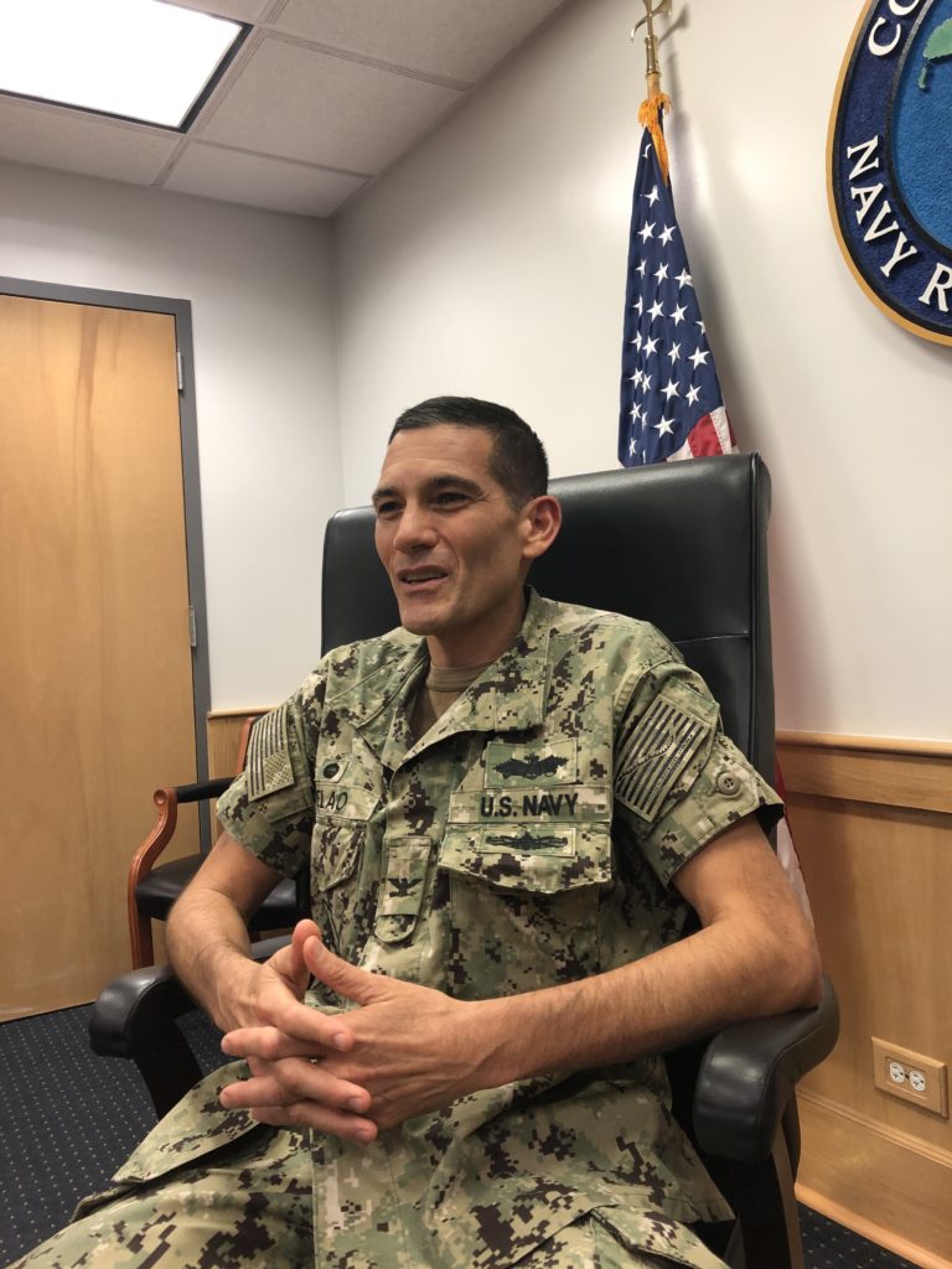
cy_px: 634
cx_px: 476
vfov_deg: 63.4
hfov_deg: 49.7
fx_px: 1027
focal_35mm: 28
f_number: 1.8
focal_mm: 3.99
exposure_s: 1/20
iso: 32
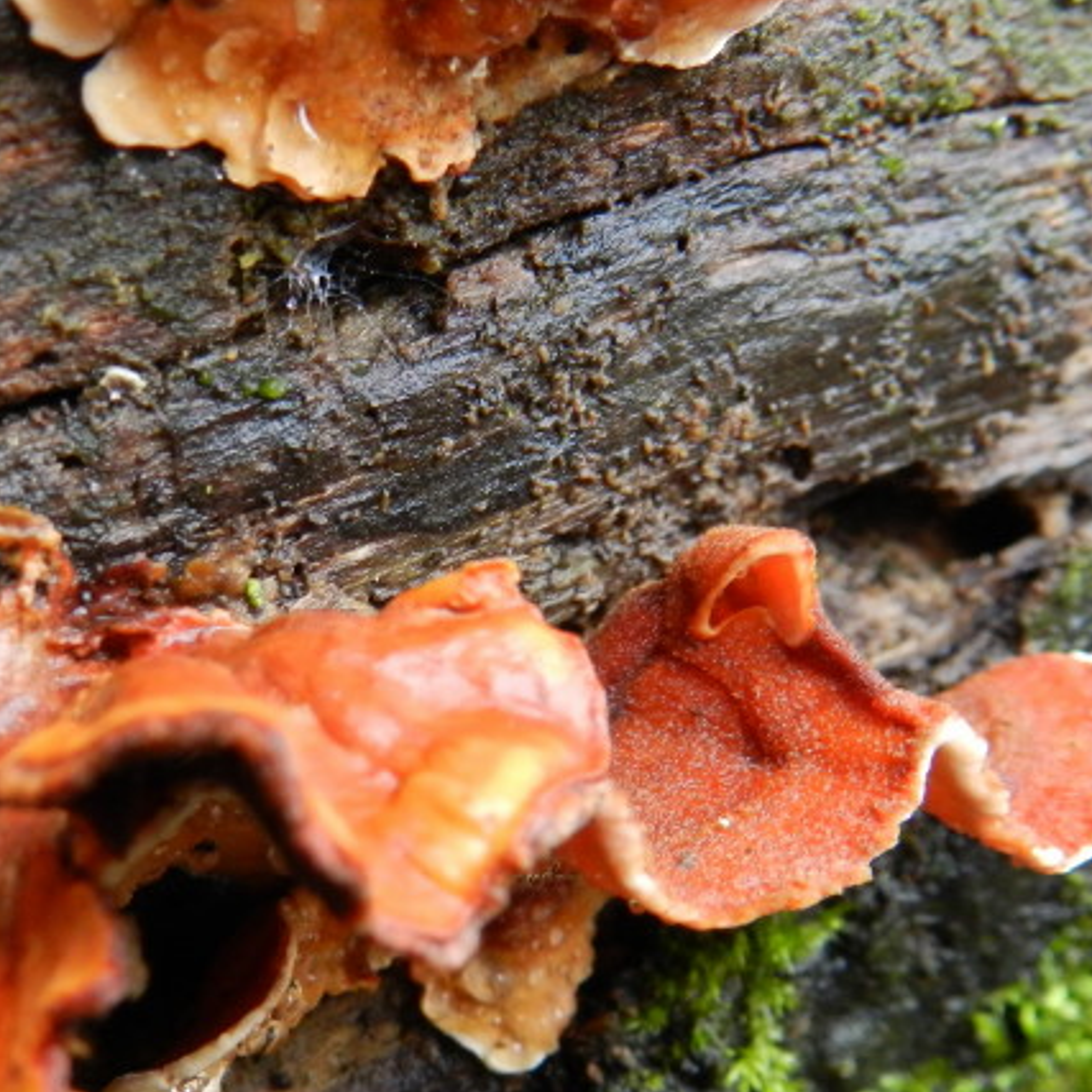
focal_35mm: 63
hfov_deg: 26.9
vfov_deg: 27.3
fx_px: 2248
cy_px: 537
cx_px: 276
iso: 400
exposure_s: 1/30
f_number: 4
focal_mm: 6.7
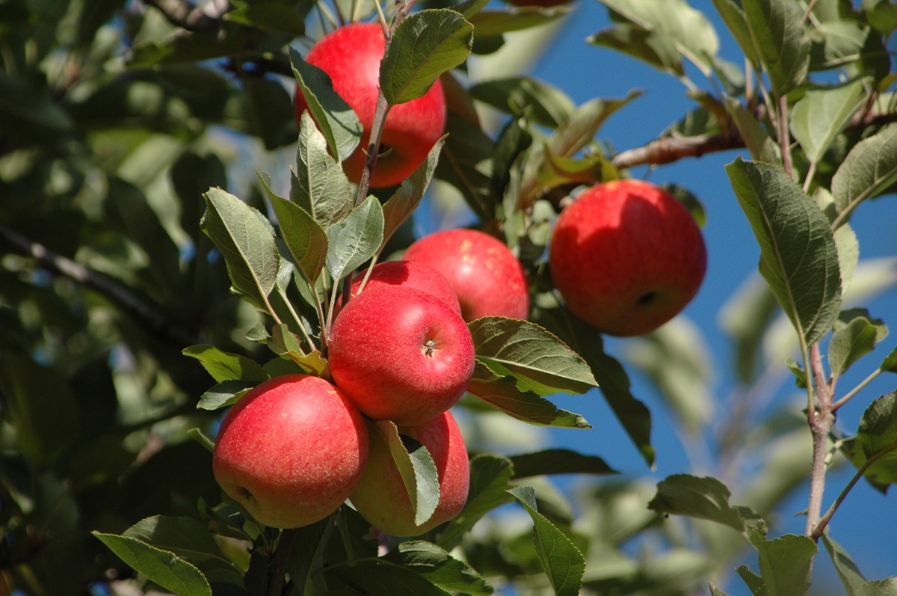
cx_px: 448
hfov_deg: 4.6
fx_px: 11199
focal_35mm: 450
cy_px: 298
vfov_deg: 3.0
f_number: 6.3
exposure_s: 1/800
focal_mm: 300
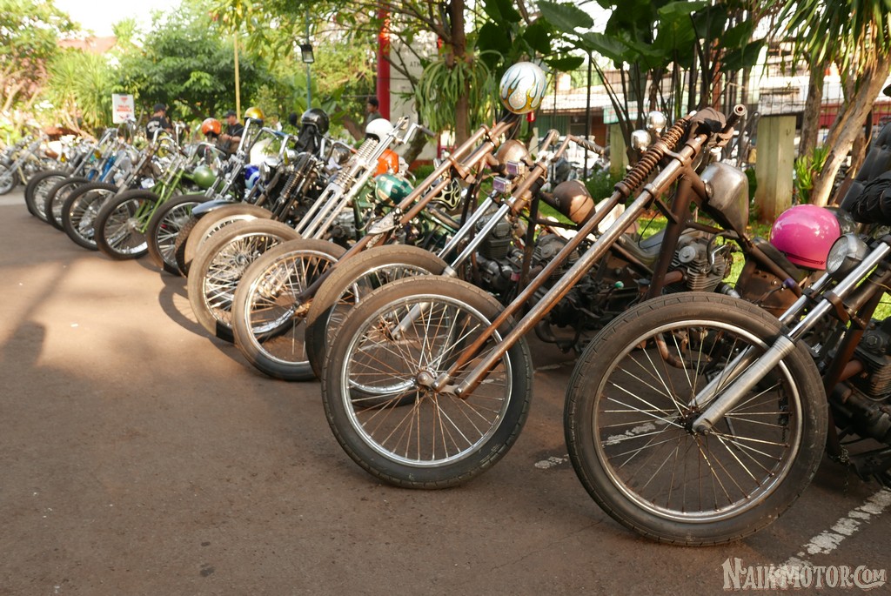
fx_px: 768
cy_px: 298
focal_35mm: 31
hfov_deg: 60.2
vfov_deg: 42.4
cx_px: 446
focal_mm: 13.9
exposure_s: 1/125
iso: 200
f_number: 3.5
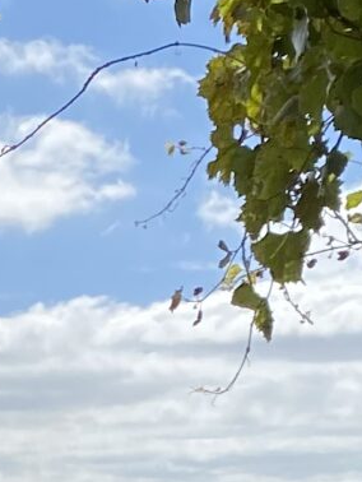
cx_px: -162
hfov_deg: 8.3
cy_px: 1005
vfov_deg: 10.2
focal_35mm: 176
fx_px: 2451
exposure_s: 1/3497
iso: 32
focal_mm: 4.25
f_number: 1.8
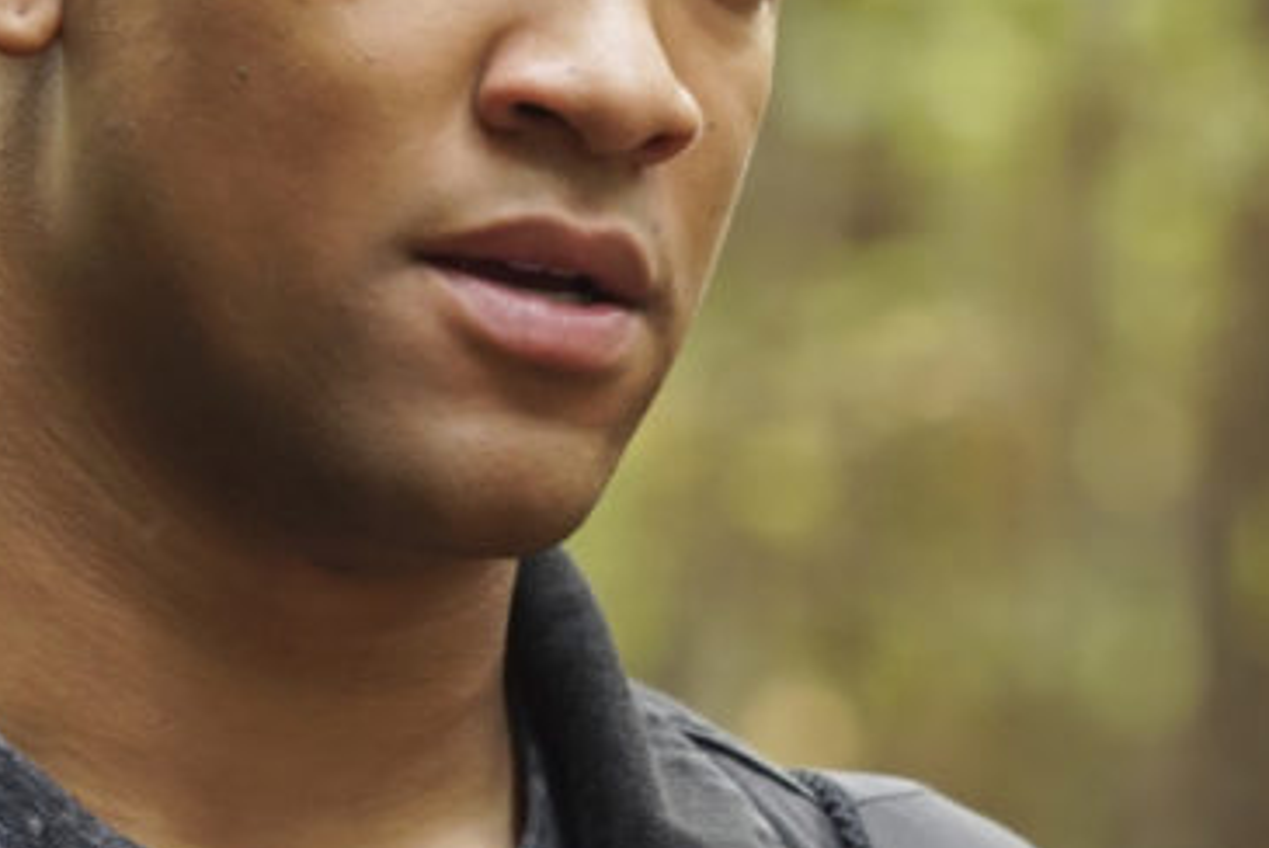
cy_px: 393
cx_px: 508
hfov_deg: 5.2
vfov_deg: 3.5
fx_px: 13970
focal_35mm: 396
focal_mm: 141
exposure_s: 1/250
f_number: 4.5
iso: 1600
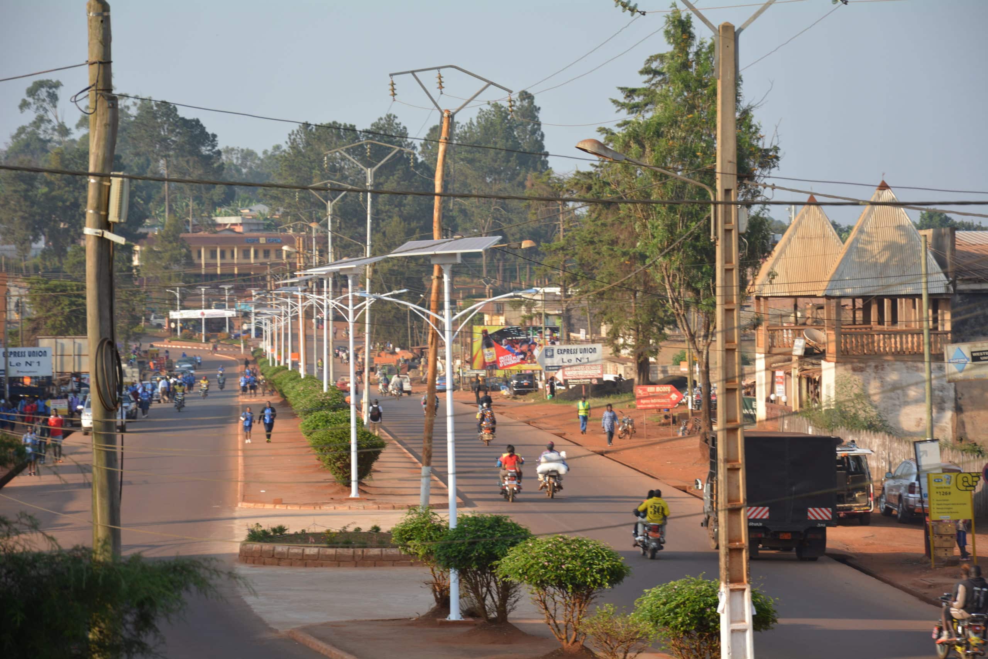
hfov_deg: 13.0
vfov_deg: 8.7
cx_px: 494
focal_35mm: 158
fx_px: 4322
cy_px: 330
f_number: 8
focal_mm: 105
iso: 200
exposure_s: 1/250
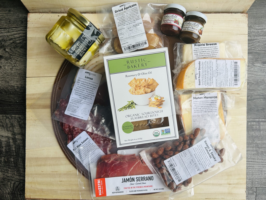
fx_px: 200
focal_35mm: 26
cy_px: 100
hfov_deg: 67.3
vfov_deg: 53.1
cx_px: 133
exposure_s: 1/1100
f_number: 1.5
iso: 50
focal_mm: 5.7
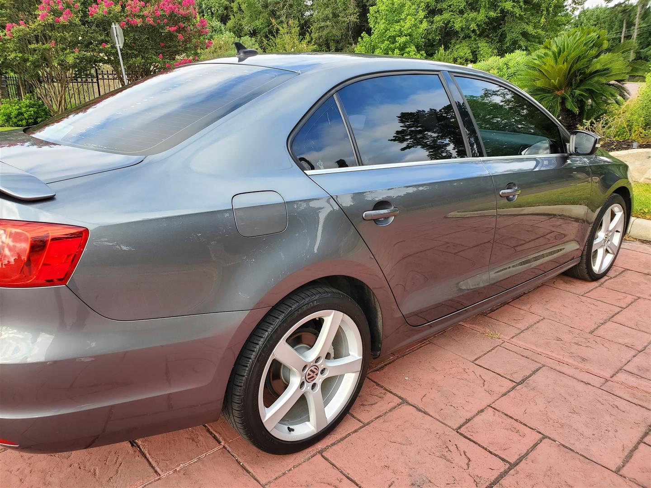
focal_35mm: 26
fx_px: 489
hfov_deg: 67.3
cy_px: 244
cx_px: 326
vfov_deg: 53.1
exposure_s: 1/164
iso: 50
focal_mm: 4.3
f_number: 2.4
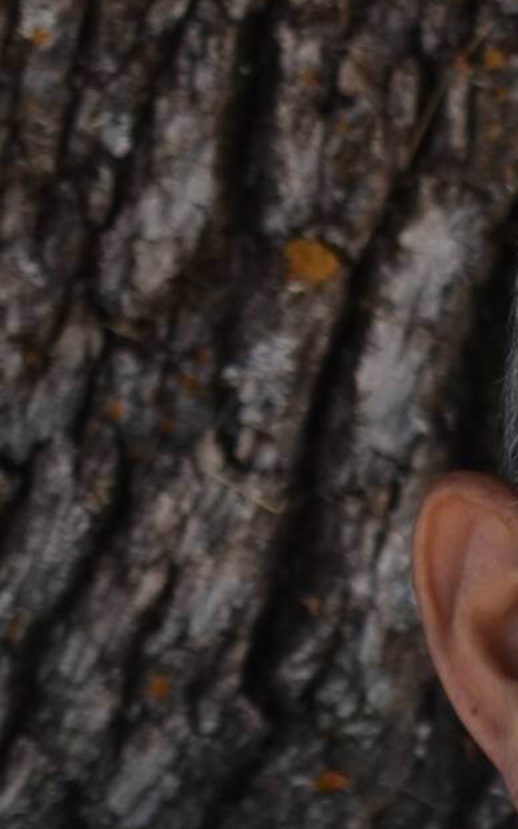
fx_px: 5129
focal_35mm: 227
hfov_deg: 5.7
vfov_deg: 8.9
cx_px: 905
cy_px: 1350
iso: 180
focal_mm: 36
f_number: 4.8
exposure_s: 1/500
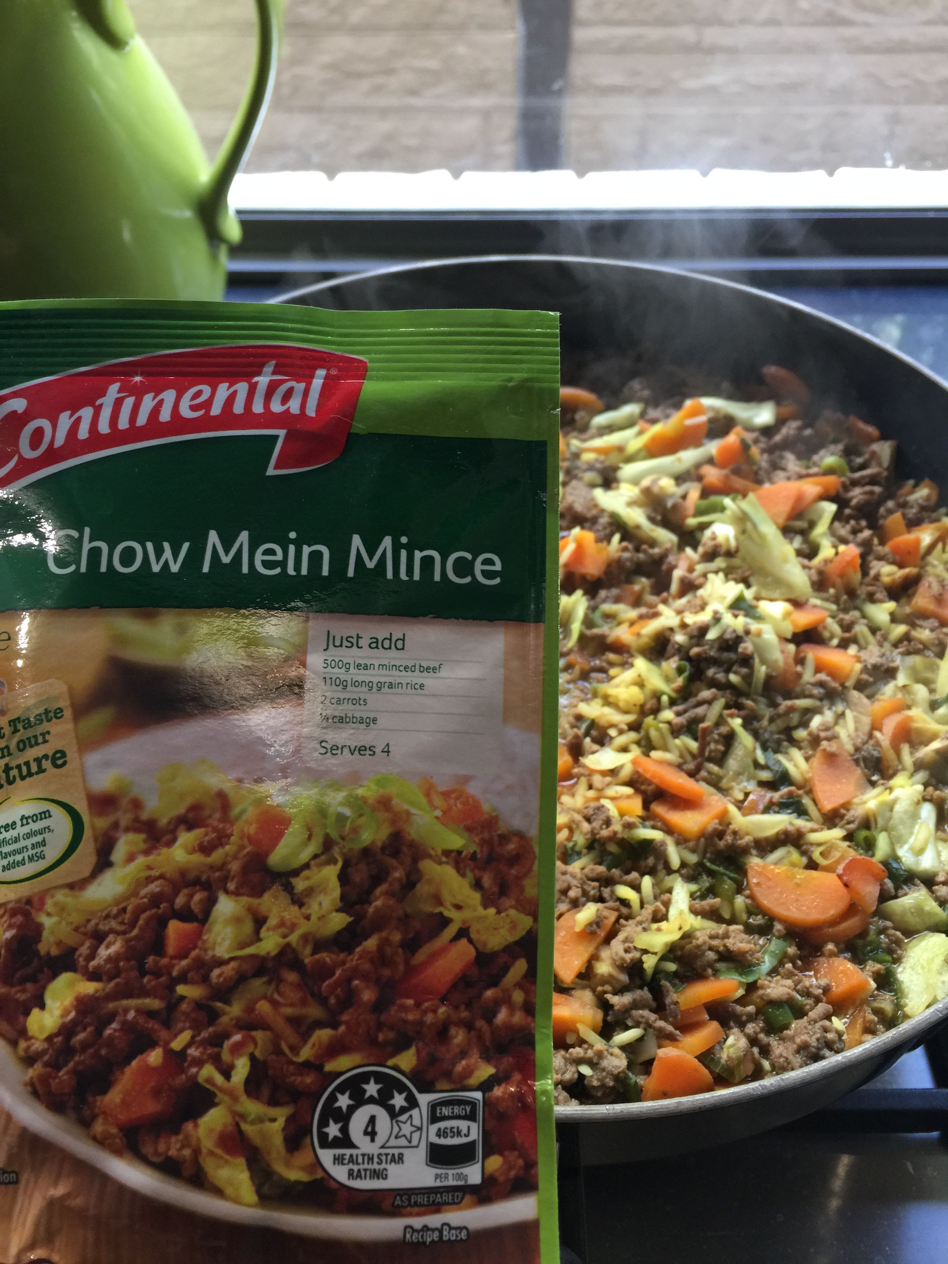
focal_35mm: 29
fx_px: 1059
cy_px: 632
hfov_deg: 48.2
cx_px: 474
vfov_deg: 61.7
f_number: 2.2
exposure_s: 1/33
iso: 50
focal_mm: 4.15
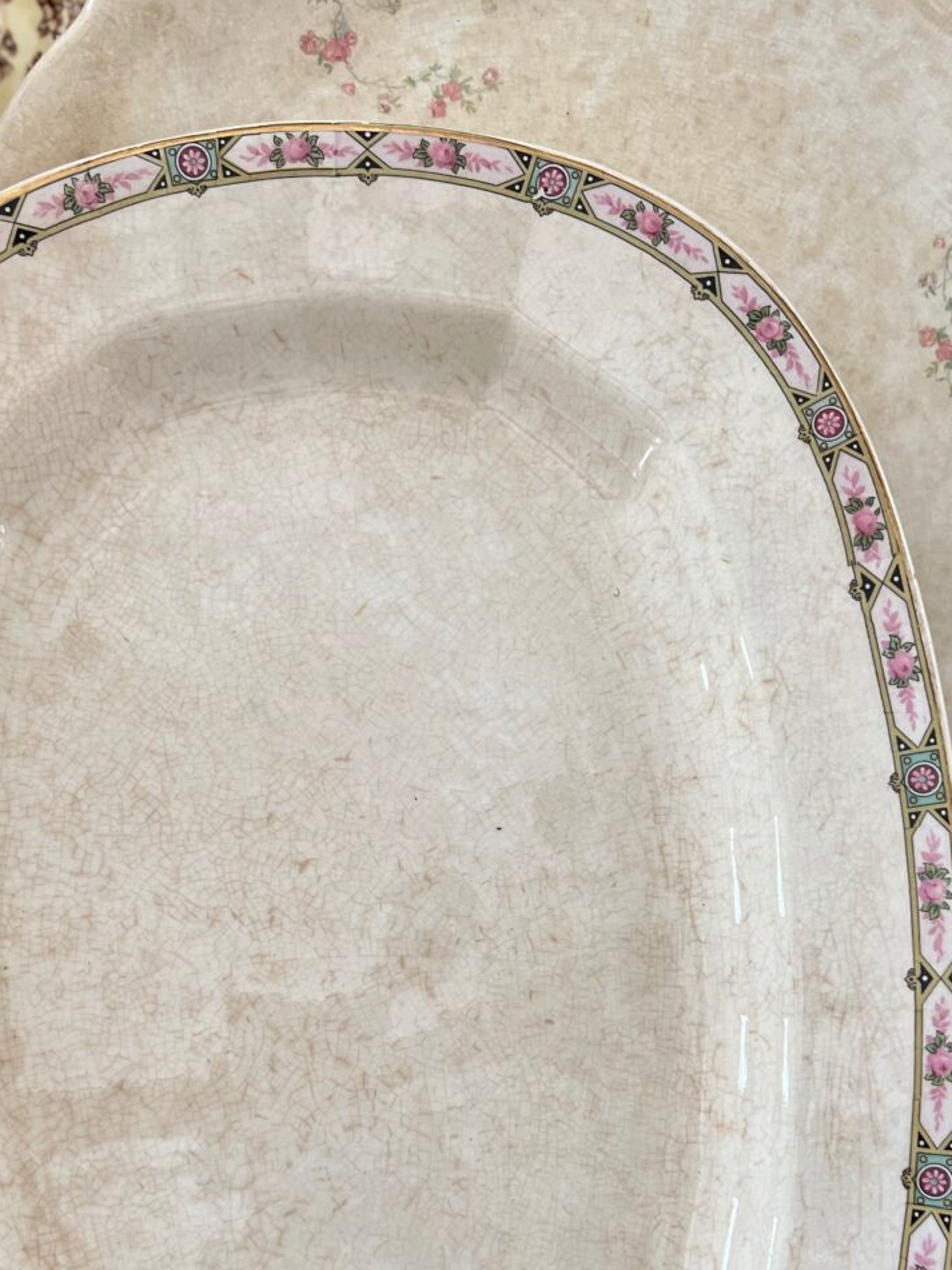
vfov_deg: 43.2
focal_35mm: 42
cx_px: 398
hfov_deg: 34.3
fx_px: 1540
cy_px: 971
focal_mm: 5.7
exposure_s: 1/79
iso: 125
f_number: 1.5
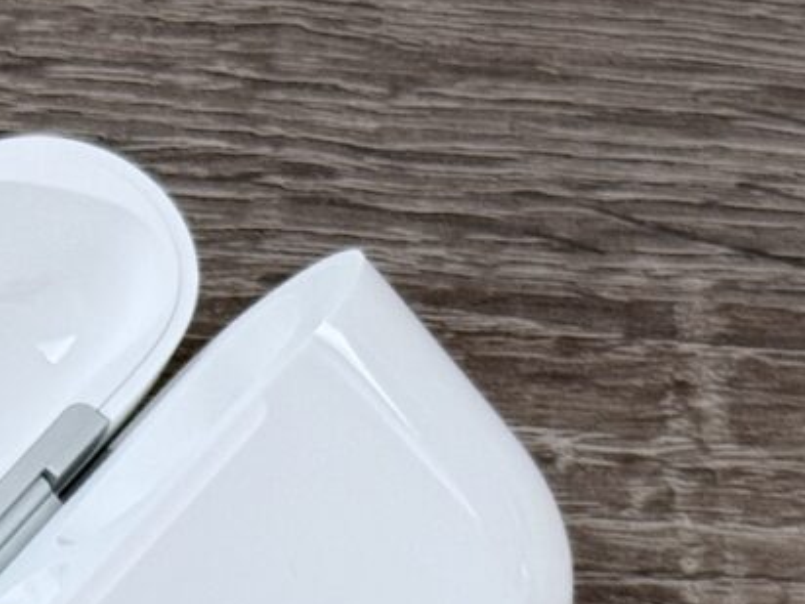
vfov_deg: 8.1
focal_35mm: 179
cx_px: -188
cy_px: 911
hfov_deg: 10.8
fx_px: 4163
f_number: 1.78
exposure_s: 1/60
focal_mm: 6.76
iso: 100
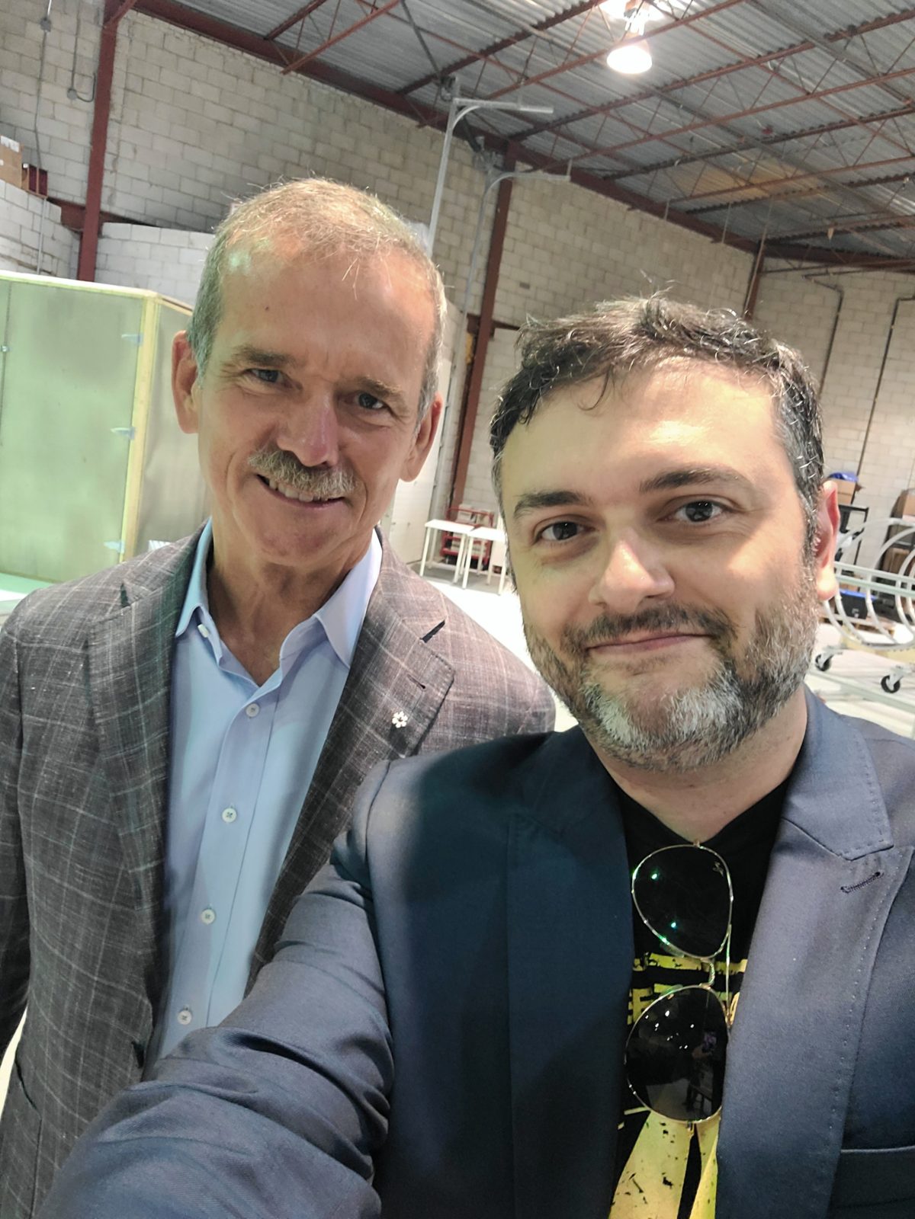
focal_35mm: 25
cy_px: 610
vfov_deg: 69.4
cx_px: 458
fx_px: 881
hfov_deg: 54.9
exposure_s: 1/30
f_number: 2.2
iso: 500
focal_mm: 3.3
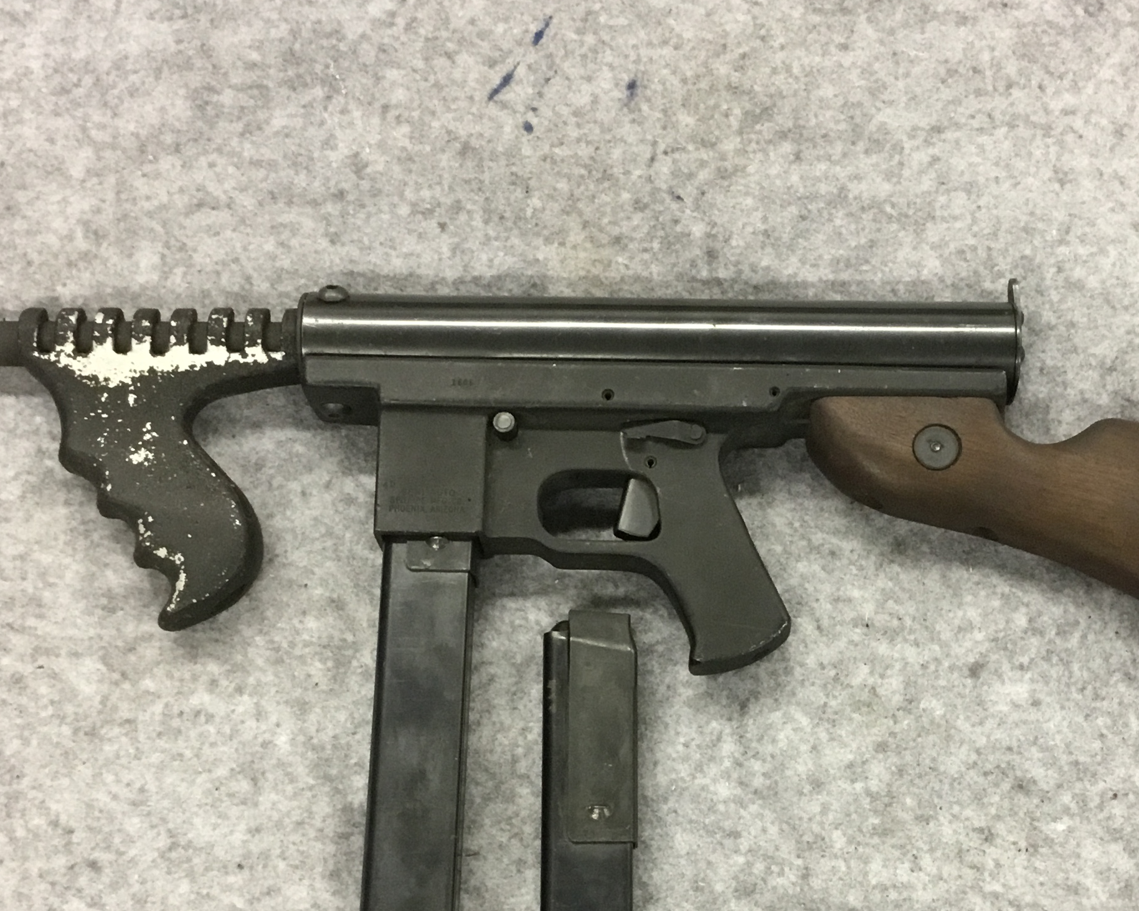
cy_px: 624
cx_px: 711
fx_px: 1820
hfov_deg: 34.6
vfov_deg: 27.9
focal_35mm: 54
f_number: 2.4
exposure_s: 1/30
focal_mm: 3.3
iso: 125
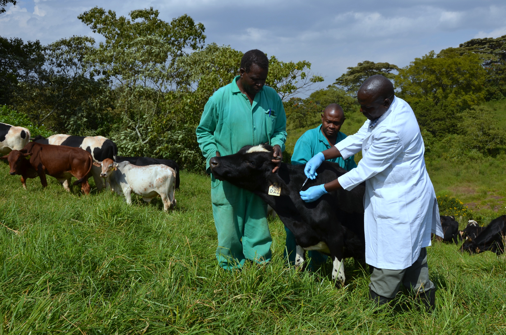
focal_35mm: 36
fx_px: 505
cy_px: 168
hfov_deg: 53.2
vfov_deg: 36.7
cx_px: 253
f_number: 10
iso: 100
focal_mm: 24
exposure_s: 1/250
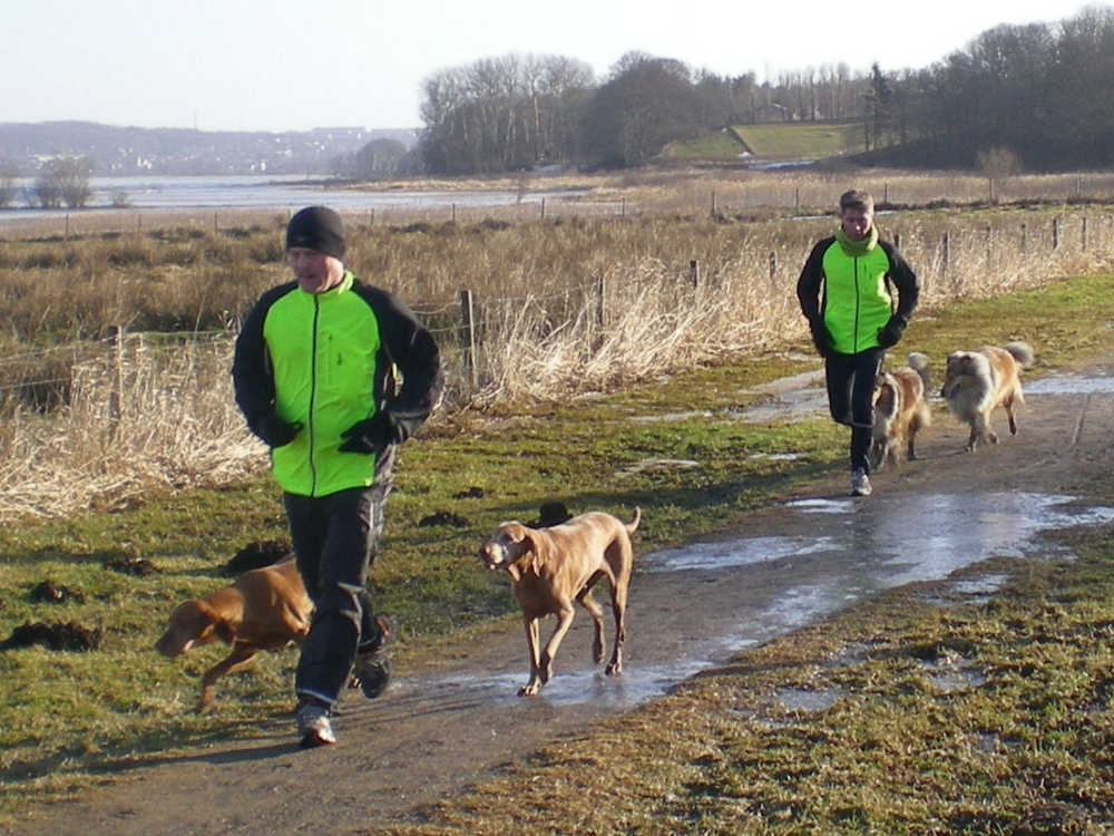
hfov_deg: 49.0
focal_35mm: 38
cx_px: 557
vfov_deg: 37.7
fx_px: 1223
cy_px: 418
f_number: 4.6
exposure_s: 1/180
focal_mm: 6.3
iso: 50
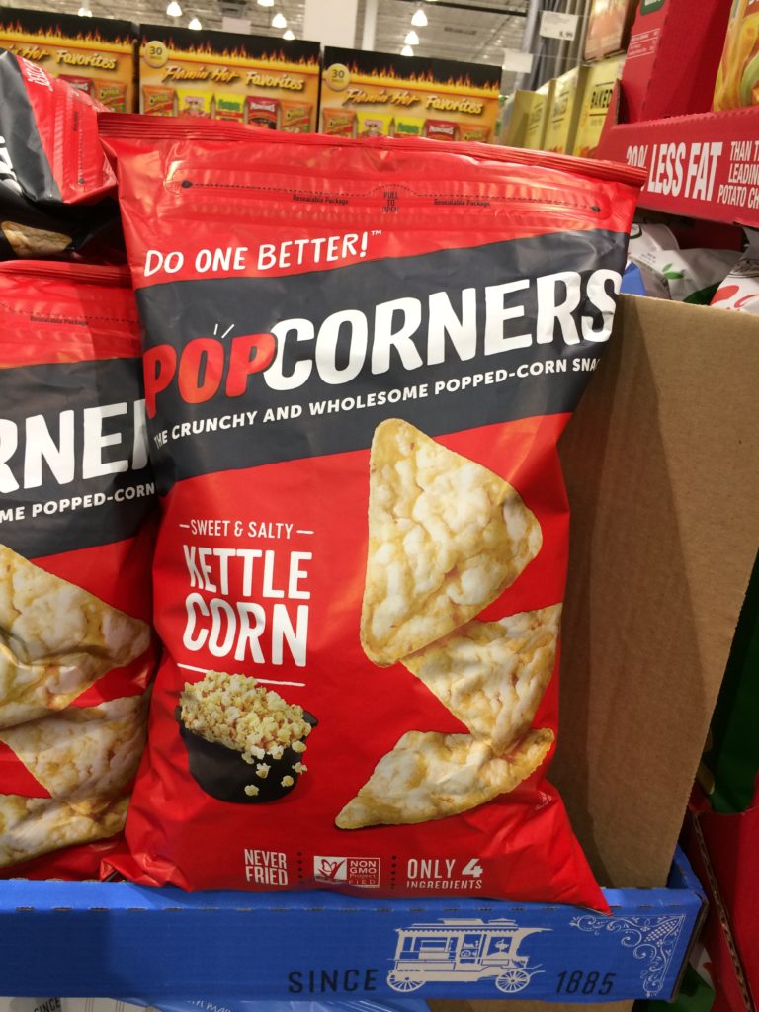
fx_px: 848
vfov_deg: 61.7
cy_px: 506
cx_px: 380
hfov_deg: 48.2
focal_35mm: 29
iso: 100
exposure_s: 1/33
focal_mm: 4.15
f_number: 2.2
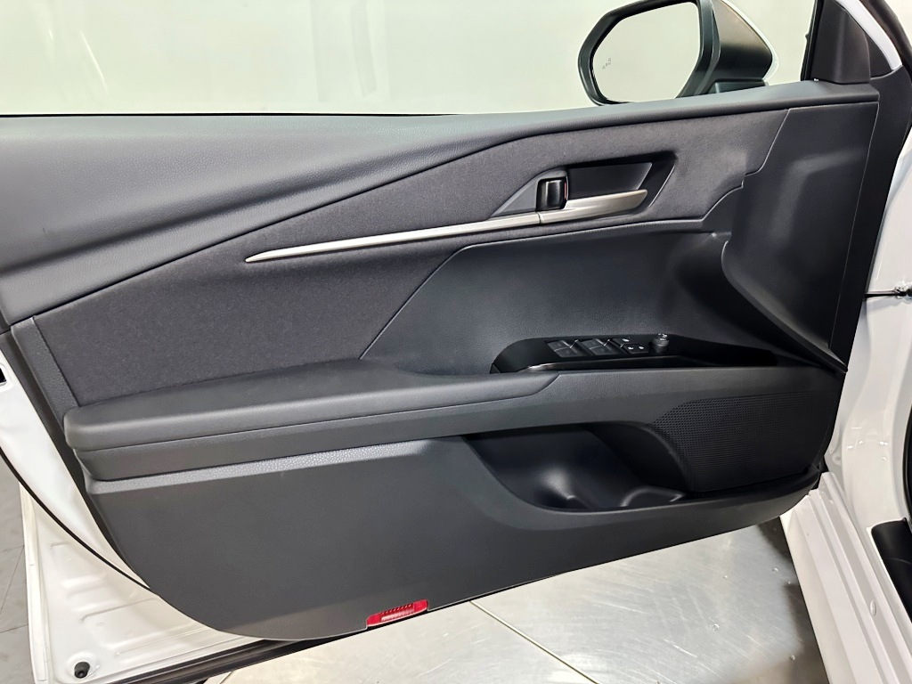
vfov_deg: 56.8
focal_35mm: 24
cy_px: 342
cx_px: 456
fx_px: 632
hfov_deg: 71.6
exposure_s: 1/60
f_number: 1.78
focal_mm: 6.86
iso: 800
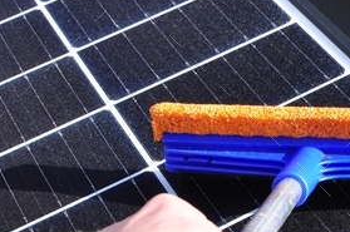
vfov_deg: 12.2
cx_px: 307
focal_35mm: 111
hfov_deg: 18.2
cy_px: 49
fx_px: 1078
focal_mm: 35
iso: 200
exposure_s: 1/50
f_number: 13
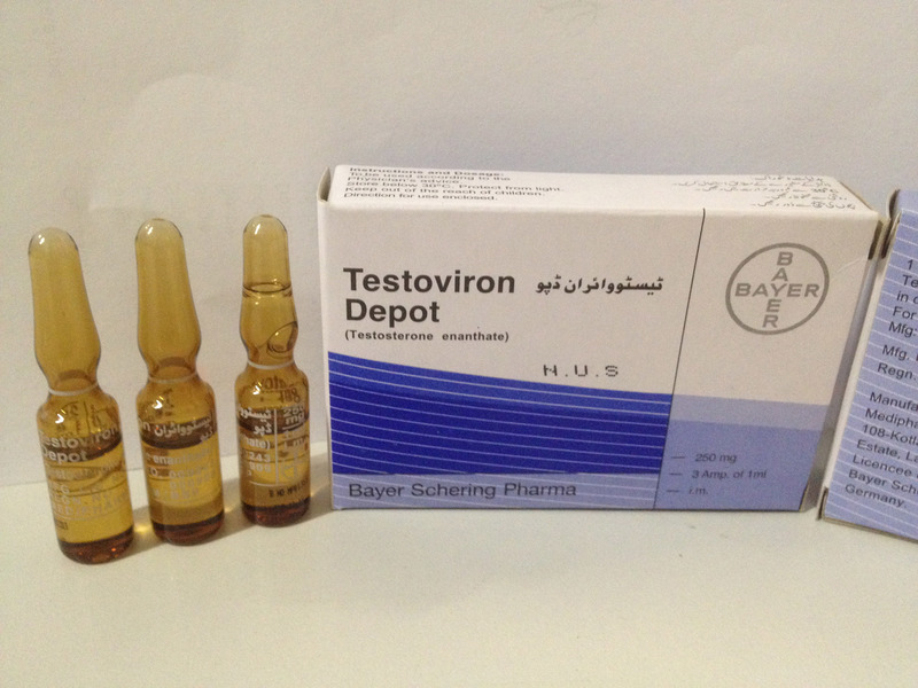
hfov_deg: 52.6
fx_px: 928
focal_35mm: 35
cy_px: 344
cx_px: 459
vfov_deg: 40.7
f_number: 2.4
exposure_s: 1/20
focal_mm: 4.28
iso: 320
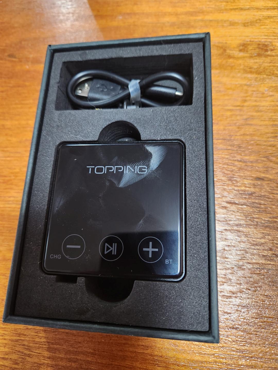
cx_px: 139
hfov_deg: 58.9
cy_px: 185
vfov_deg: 73.9
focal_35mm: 23
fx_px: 246
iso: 800
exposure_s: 1/25
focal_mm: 5.4
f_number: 1.8
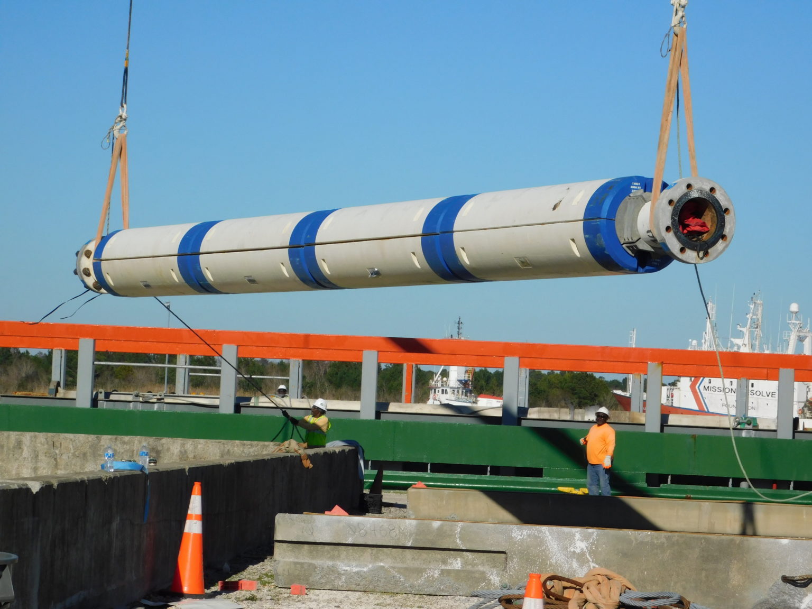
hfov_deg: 14.7
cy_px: 304
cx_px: 406
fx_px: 3143
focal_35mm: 134
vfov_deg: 11.1
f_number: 5
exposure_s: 1/1500
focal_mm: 23.7
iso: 125
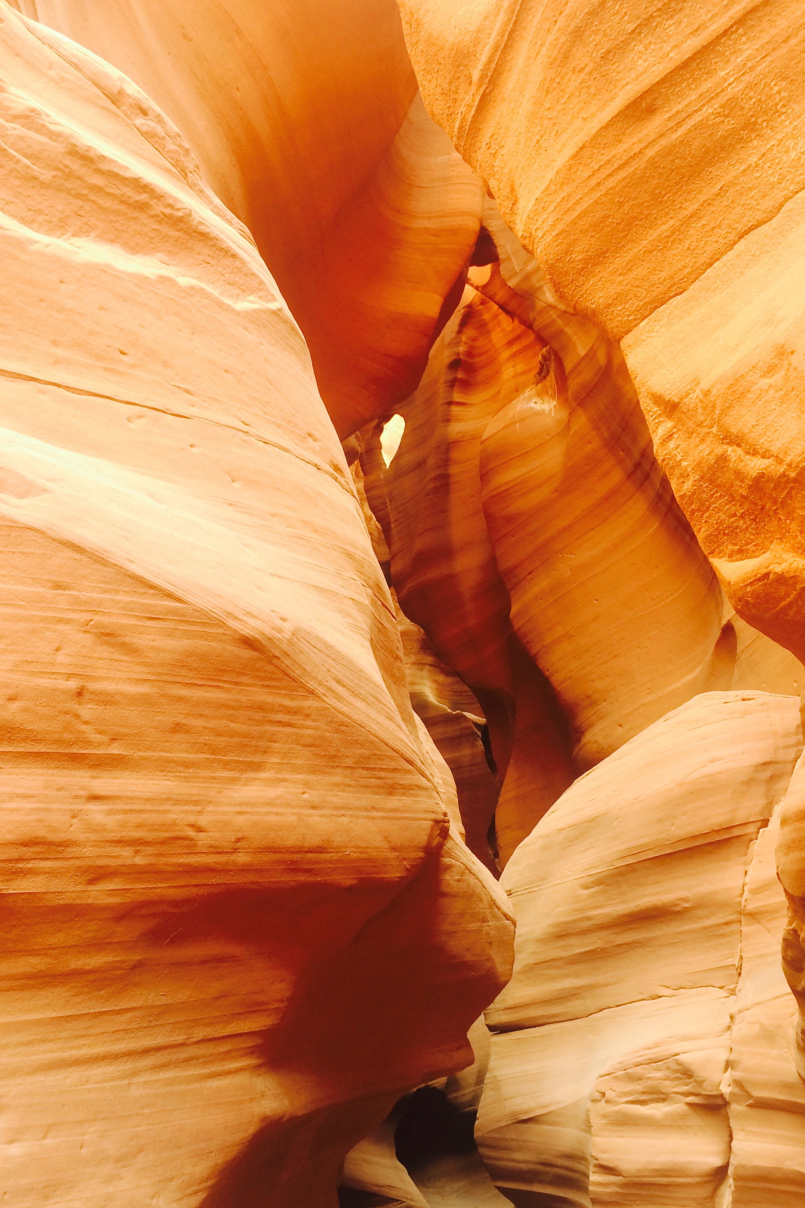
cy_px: 610
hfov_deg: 42.3
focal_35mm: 31
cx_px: 437
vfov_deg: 60.3
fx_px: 1040
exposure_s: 1/30
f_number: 2.2
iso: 40
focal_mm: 4.15
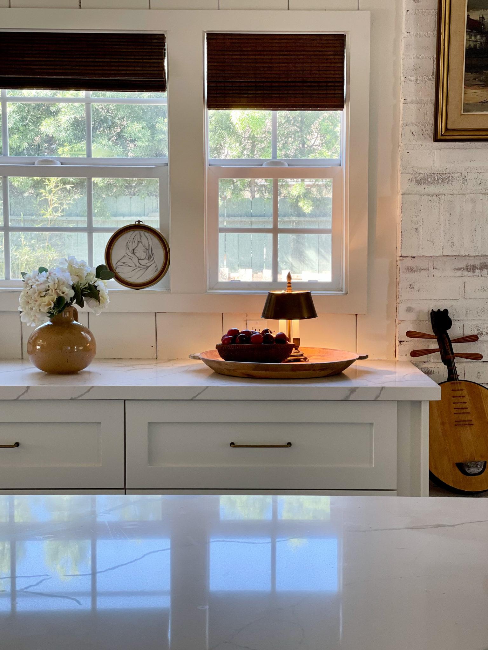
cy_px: 325
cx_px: 244
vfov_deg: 36.8
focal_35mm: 52
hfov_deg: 28.0
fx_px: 977
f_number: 2
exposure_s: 1/120
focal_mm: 6
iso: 100
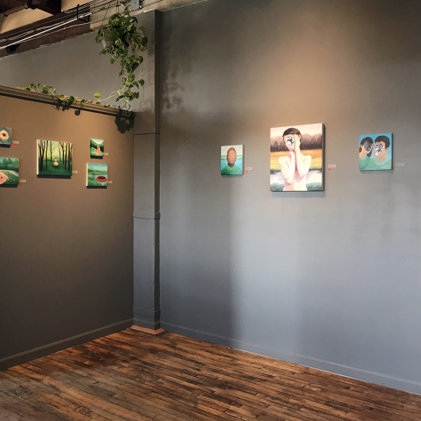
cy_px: 212
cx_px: 134
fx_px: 468
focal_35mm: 34
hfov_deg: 47.5
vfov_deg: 48.5
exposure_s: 1/24
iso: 40
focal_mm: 3.99
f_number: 1.8
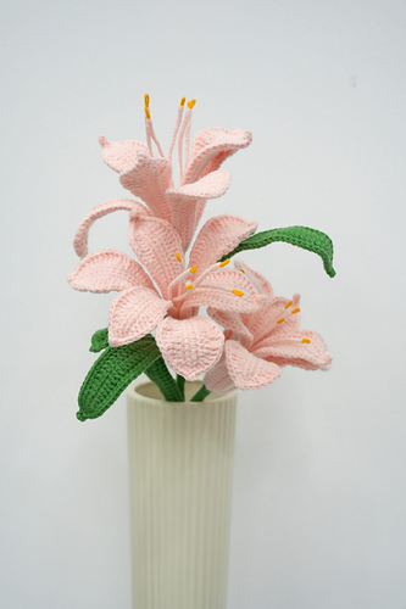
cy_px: 304
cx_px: 203
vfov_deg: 44.5
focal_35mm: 44
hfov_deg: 30.5
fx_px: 745
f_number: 6.3
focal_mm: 44
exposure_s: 1/250
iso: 4000
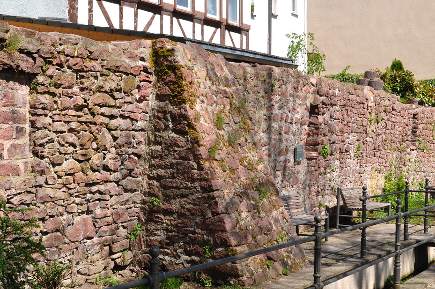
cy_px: 152
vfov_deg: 21.5
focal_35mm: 63
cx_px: 184
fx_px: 760
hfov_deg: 31.9
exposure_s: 1/250
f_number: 7.1
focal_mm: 24
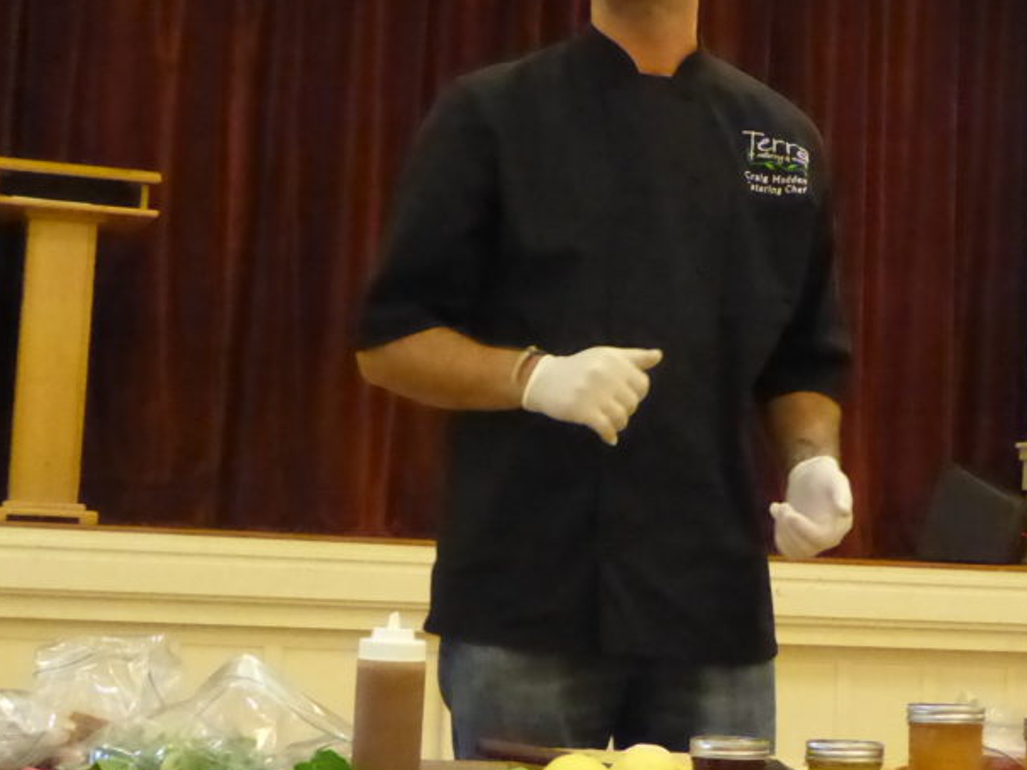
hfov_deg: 27.0
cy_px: 341
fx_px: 2135
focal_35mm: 72
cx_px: 629
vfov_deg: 20.4
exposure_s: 1/40
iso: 3200
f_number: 4
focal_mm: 8.4
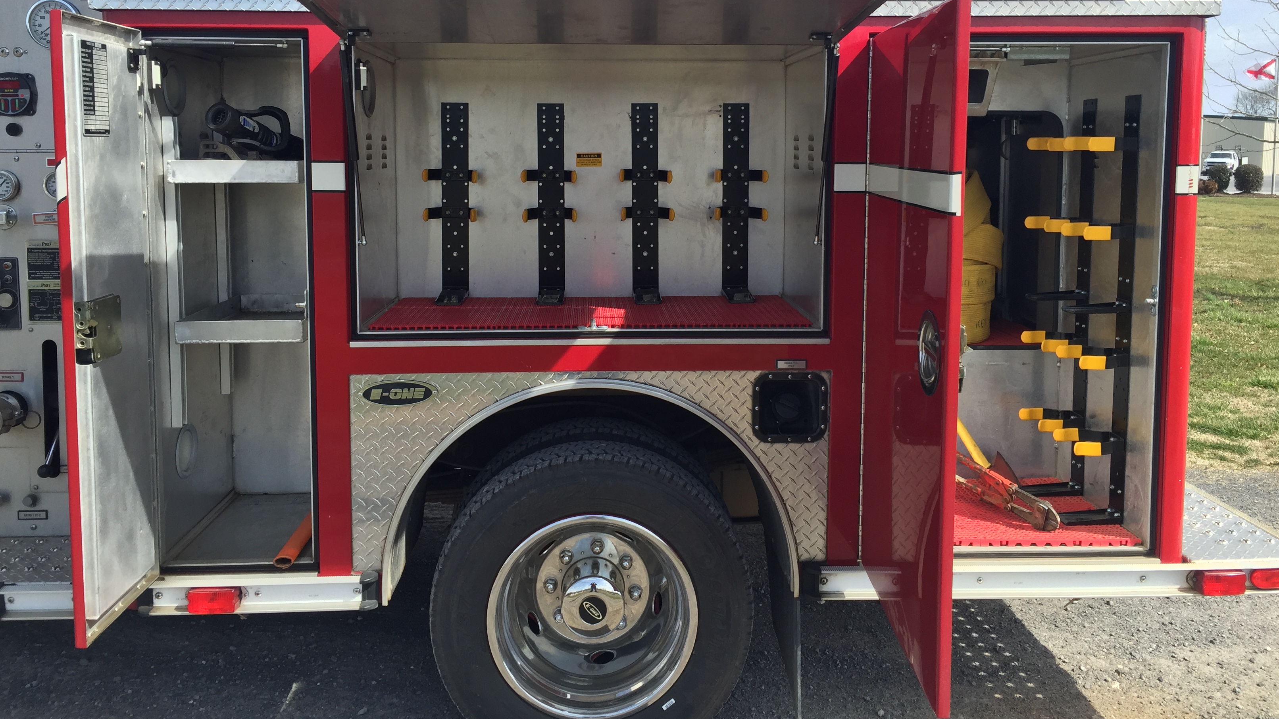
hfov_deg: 61.0
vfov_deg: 36.3
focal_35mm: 32
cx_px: 641
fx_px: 1085
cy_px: 236
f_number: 2.2
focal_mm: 4.15
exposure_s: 1/1199
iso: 32
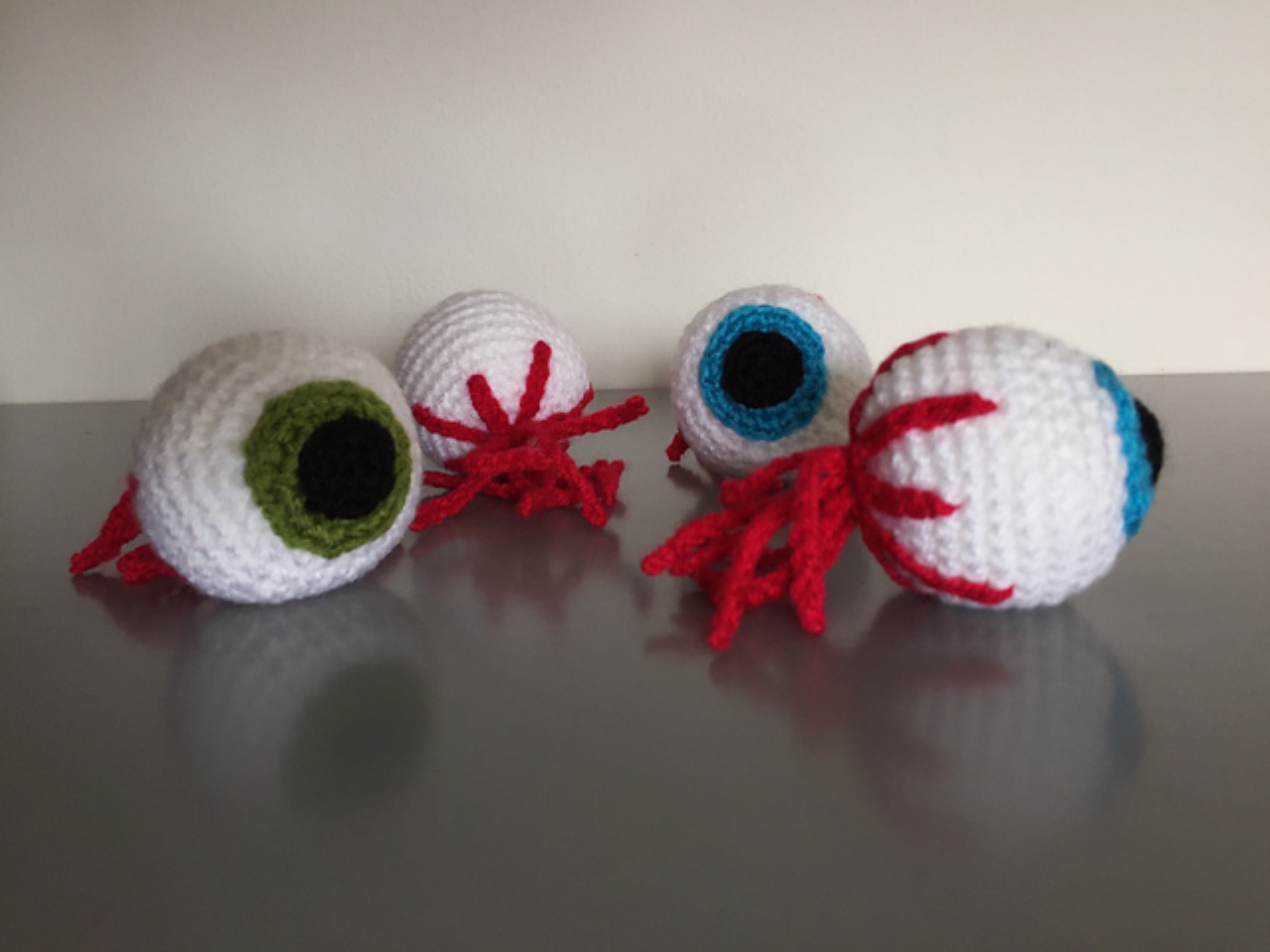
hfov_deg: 61.7
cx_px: 635
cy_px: 476
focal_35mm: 29
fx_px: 1064
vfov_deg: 48.2
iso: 32
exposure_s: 1/50
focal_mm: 4.15
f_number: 2.2
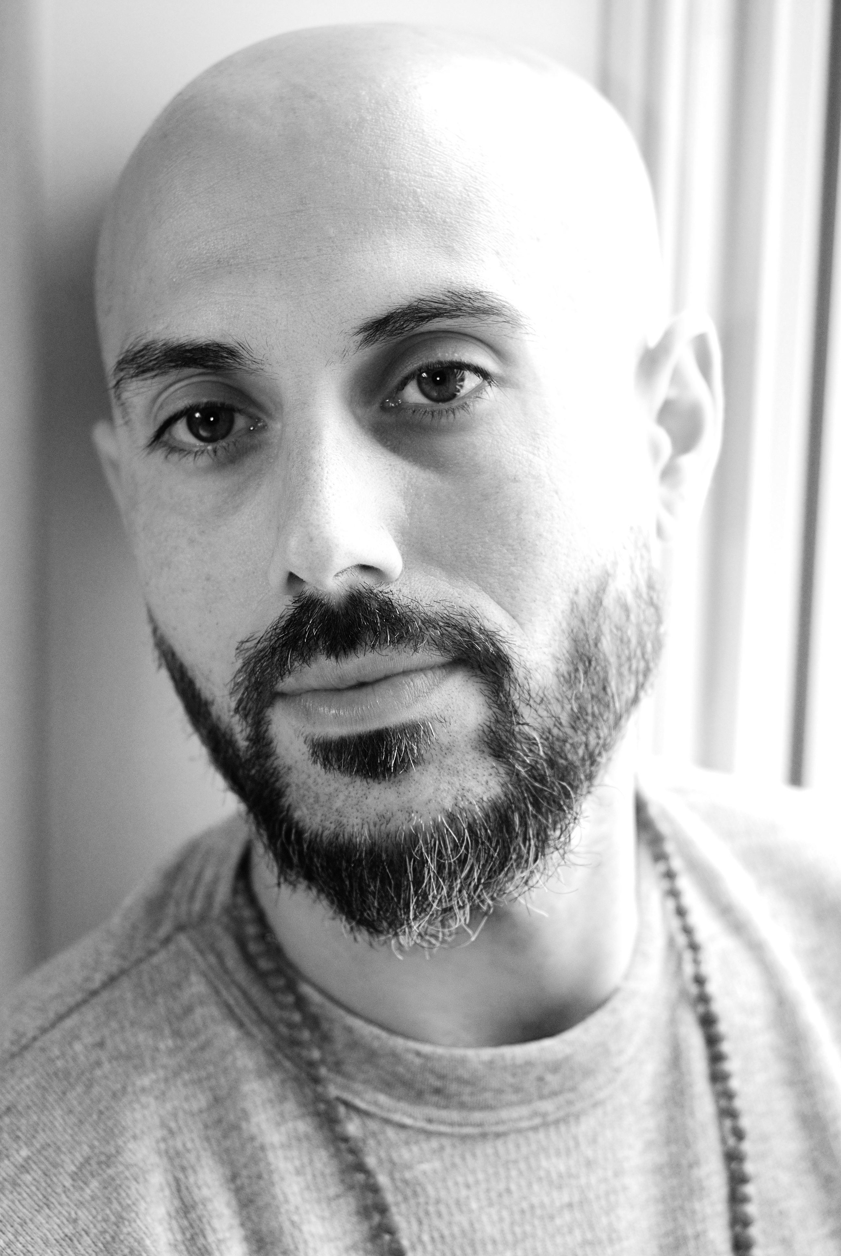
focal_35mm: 75
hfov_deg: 18.2
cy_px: 628
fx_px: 2620
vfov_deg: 27.0
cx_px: 420
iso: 320
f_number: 3.2
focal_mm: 50
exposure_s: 1/125
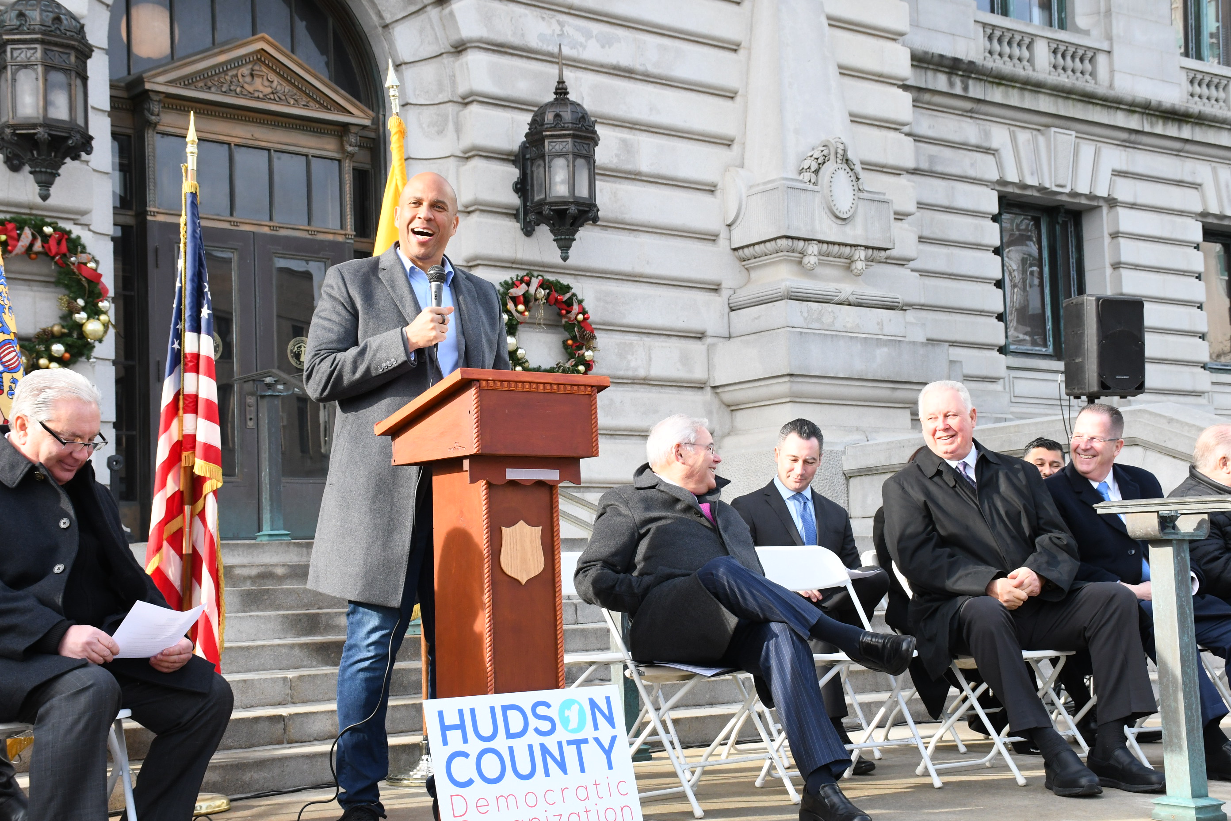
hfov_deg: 38.2
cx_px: 616
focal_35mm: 52
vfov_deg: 26.0
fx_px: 1778
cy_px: 410
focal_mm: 35
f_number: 10
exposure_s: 1/400
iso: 1250
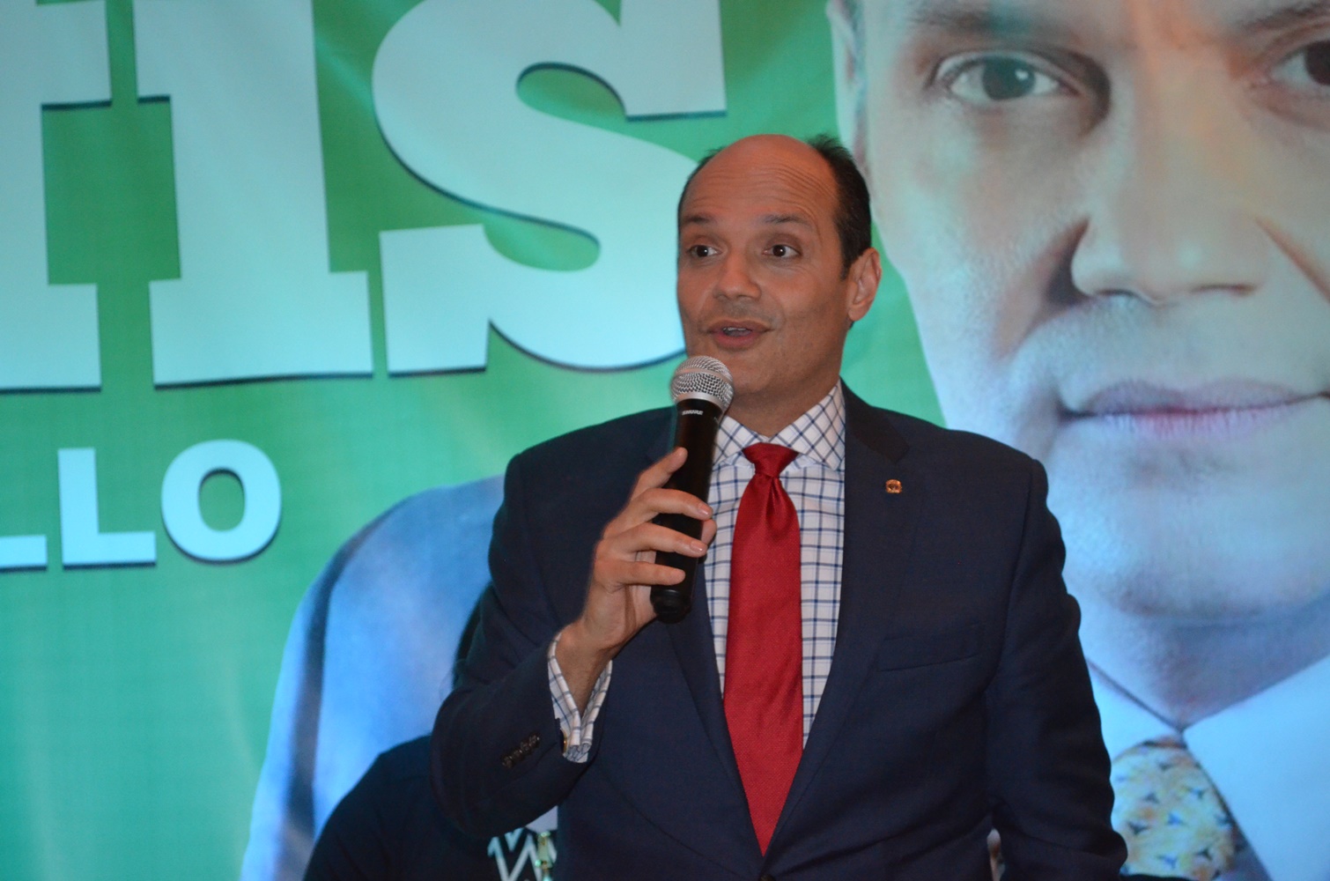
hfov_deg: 24.7
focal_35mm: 82
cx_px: 665
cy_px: 440
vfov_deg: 16.5
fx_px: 3041
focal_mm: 55
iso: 3200
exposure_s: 1/60
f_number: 5.6
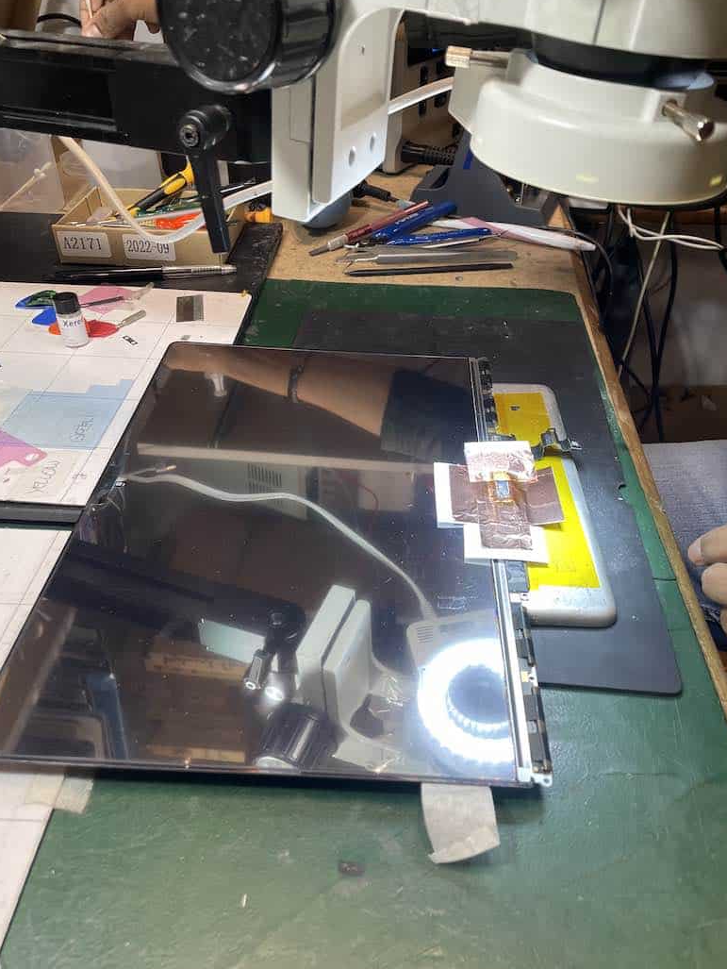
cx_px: 372
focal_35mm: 27
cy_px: 476
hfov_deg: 51.4
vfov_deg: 65.3
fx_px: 756
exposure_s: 1/100
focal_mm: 4.2
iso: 100
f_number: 1.6
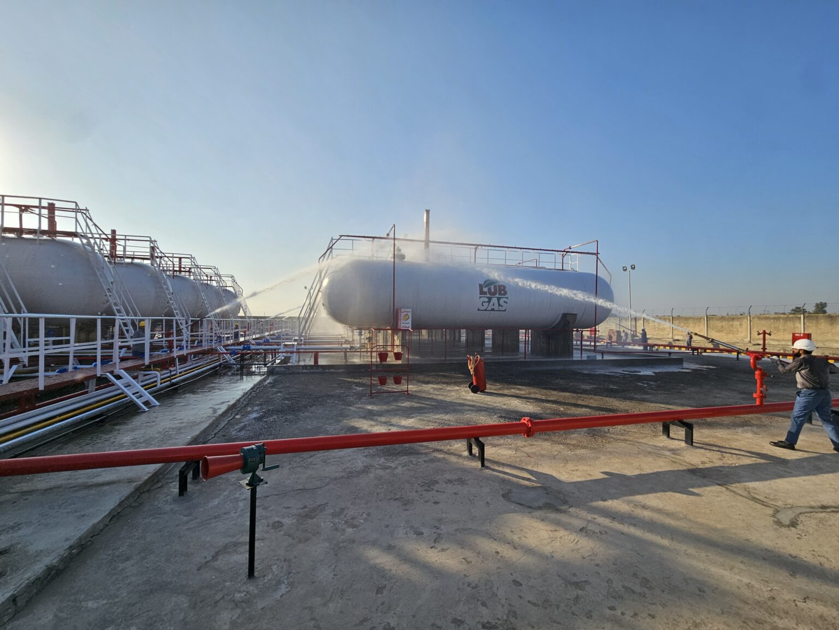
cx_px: 420
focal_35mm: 13
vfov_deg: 89.9
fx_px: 315
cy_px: 315
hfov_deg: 106.2
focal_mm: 2.2
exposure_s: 1/2737
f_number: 2.2
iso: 50
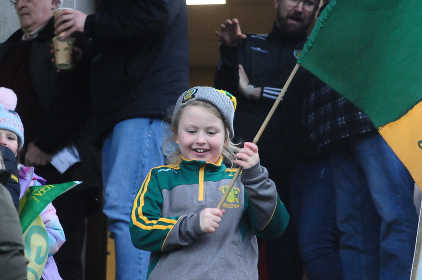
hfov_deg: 9.5
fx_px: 2547
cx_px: 211
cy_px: 140
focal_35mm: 218
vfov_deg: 6.3
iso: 3200
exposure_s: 1/250
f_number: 8
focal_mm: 145
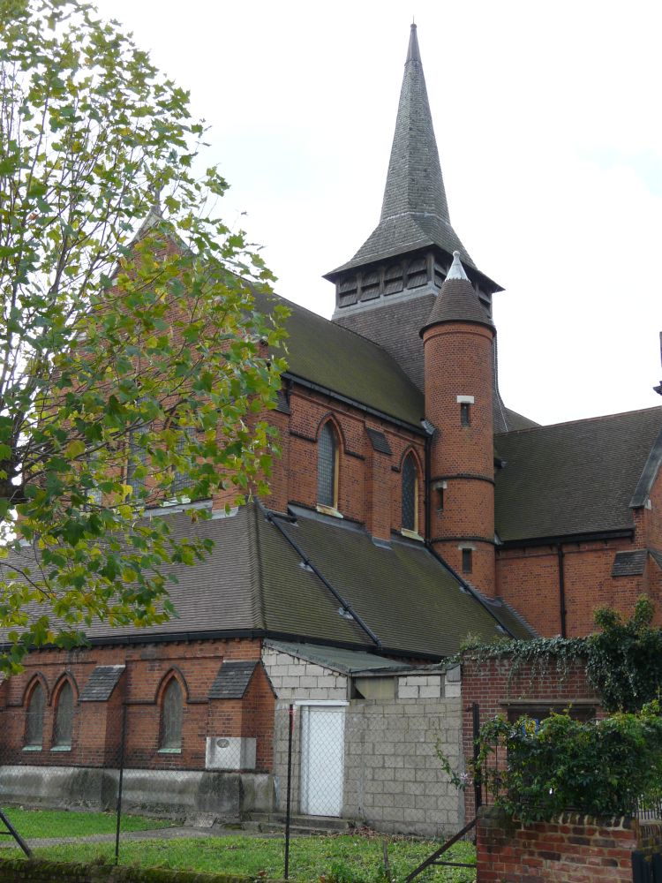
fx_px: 1147
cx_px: 331
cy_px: 442
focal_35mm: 45
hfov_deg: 32.2
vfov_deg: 42.1
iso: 100
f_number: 4
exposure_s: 1/200
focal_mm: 7.4
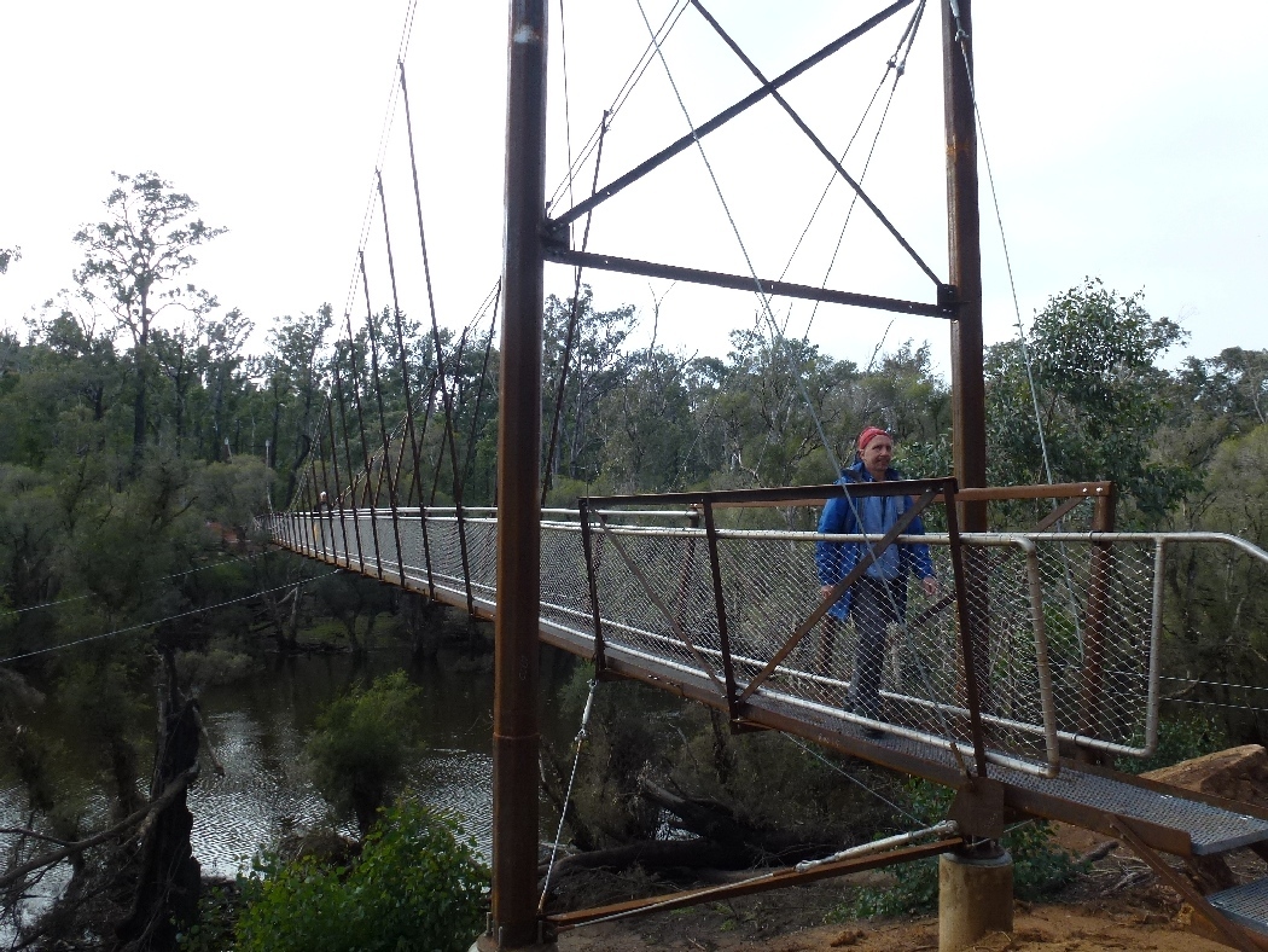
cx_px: 634
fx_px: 879
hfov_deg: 71.6
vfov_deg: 56.8
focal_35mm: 24
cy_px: 476
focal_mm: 4.3
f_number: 4
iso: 100
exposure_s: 1/320
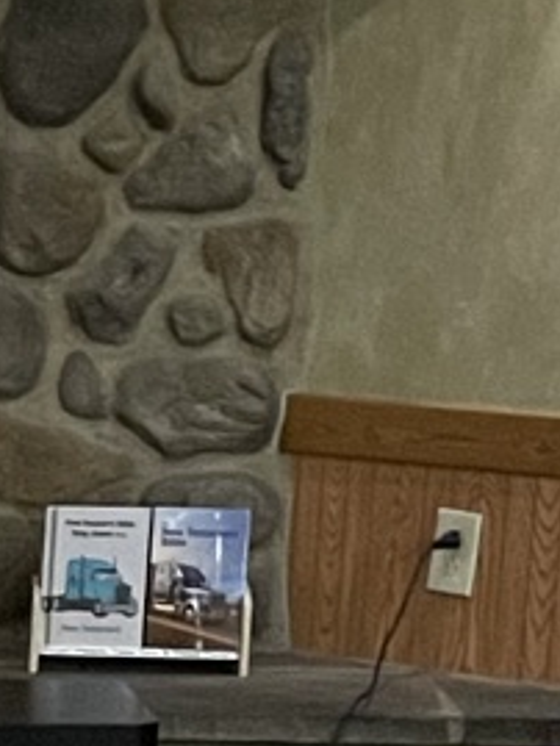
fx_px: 4267
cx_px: -859
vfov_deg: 9.6
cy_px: 1220
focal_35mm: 198
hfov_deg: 7.0
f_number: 1.6
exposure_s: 1/30
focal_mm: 4.2
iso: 1000
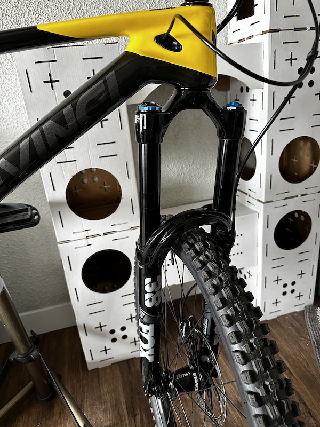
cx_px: 160
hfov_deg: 56.8
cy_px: 214
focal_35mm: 24
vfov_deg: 71.6
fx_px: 296
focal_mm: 6.86
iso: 400
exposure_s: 1/60
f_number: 1.78
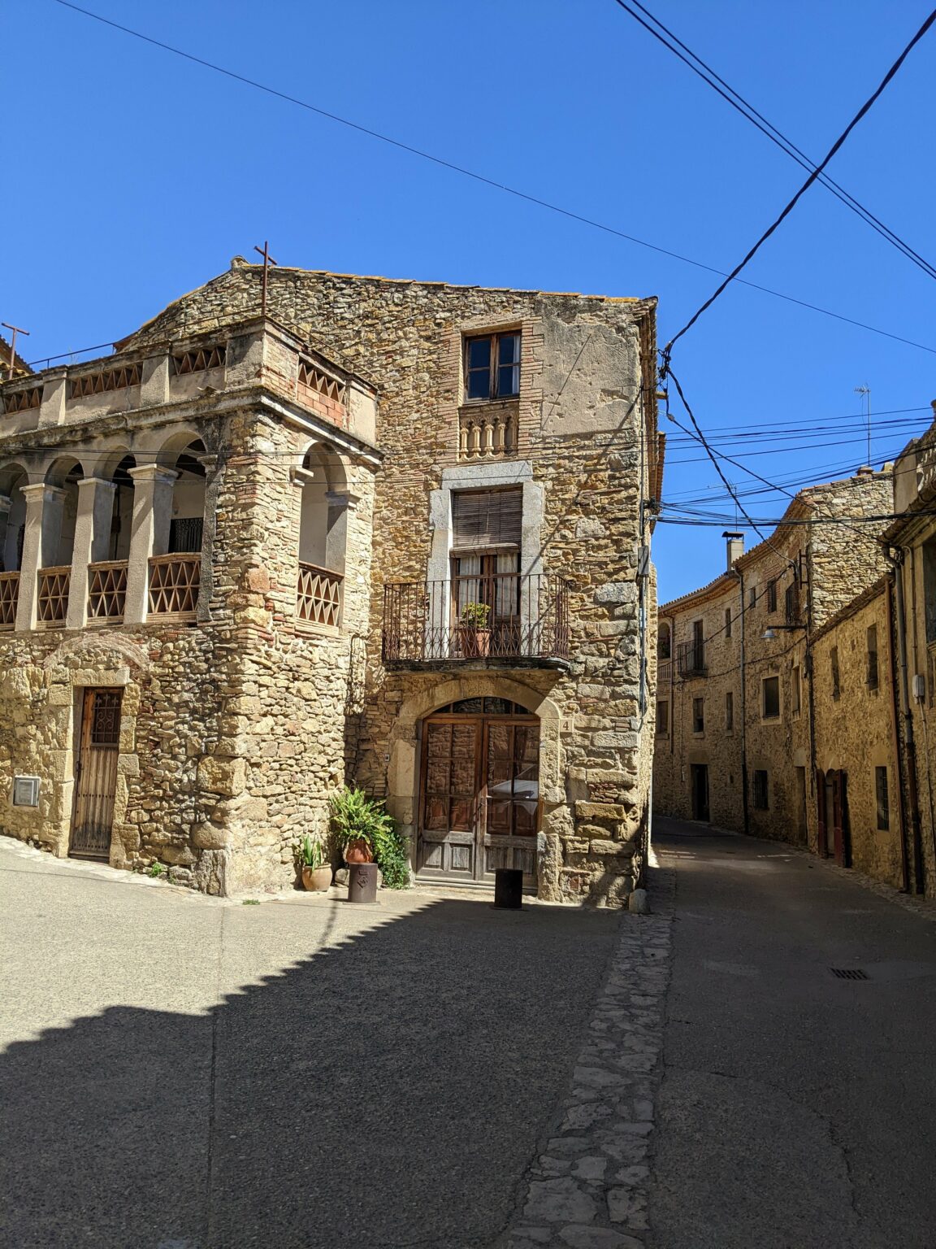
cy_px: 624
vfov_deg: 65.3
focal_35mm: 27
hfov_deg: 51.4
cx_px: 468
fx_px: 973
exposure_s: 1/1805
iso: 50
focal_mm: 4.44
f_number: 1.8
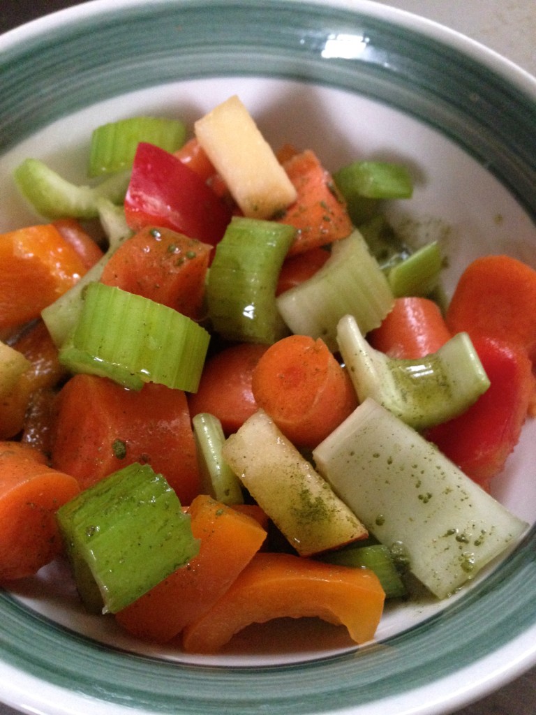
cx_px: 268
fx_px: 681
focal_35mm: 33
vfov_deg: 55.4
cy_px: 358
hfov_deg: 42.9
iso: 500
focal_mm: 4.12
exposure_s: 1/15
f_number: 2.4
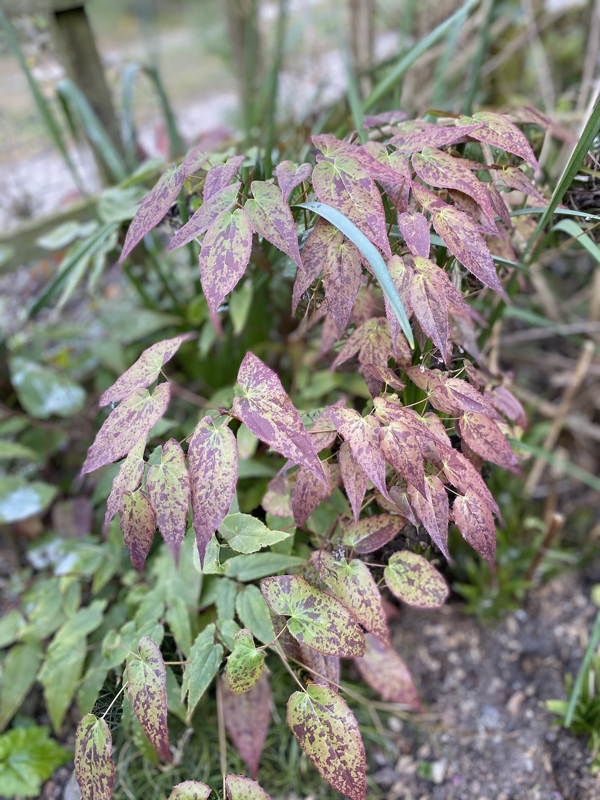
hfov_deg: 53.1
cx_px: 300
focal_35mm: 26
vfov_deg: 67.3
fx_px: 601
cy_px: 400
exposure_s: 1/121
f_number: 1.8
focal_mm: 4.25
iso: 80
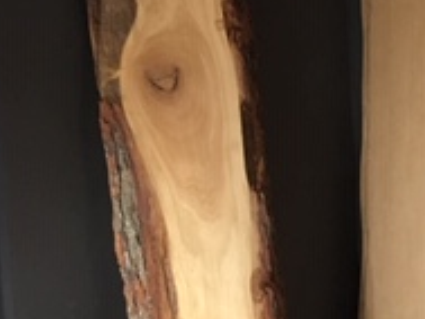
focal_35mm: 98
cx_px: 684
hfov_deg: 17.5
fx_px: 1204
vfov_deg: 15.1
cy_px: 234
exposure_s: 1/30
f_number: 2.2
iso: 125
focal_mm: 4.15
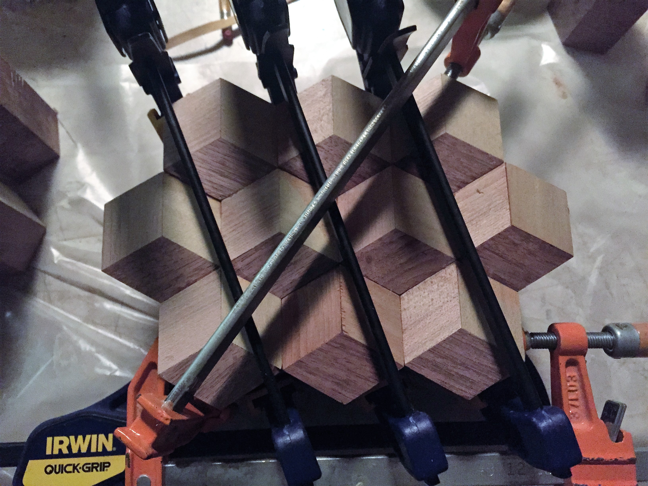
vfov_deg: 48.2
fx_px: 543
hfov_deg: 61.7
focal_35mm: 29
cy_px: 243
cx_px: 324
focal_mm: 4.15
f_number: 2.2
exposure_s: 1/15
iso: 400
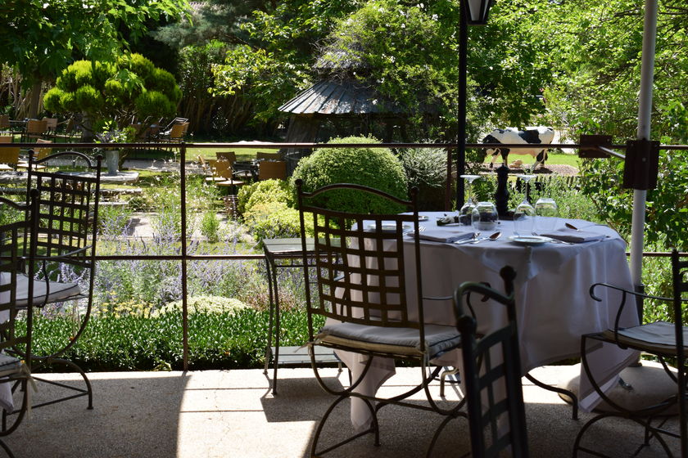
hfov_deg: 33.4
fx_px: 1147
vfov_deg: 22.6
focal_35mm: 60
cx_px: 344
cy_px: 229
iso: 400
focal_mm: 40
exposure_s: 1/320
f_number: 10
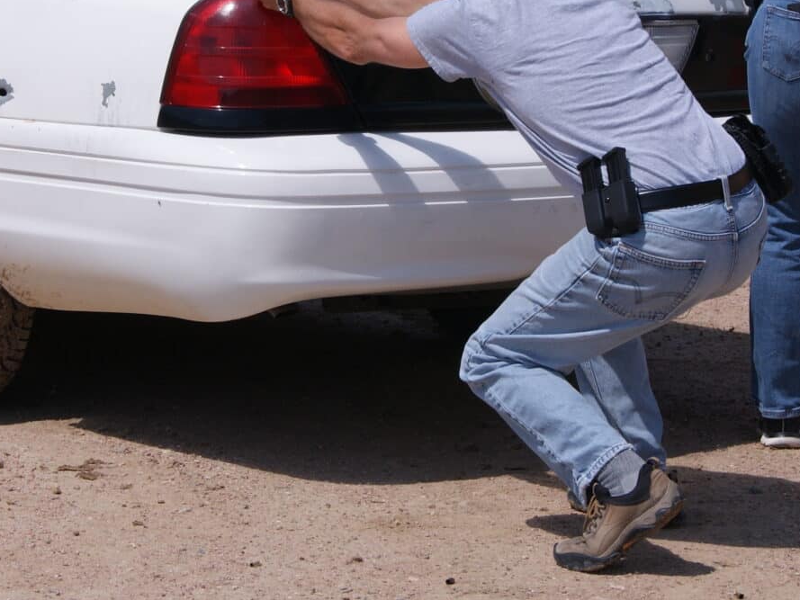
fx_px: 3074
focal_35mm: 133
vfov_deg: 11.1
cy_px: 138
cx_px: 353
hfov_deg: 14.8
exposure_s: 1/160
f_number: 13
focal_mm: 40
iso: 100
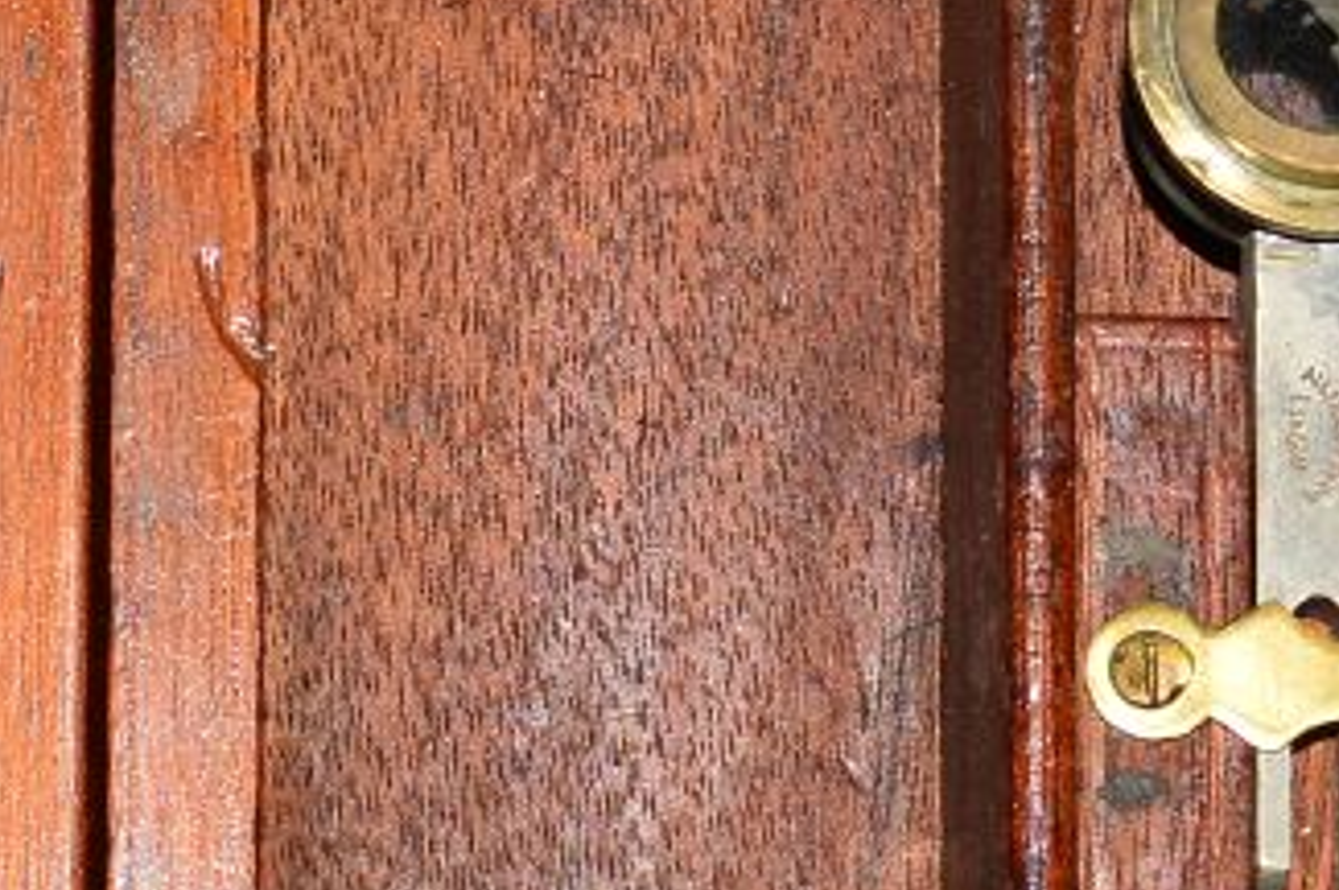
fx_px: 10515
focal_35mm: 283
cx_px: 183
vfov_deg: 4.8
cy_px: 441
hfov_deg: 7.3
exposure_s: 1/60
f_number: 7.1
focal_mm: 34
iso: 100
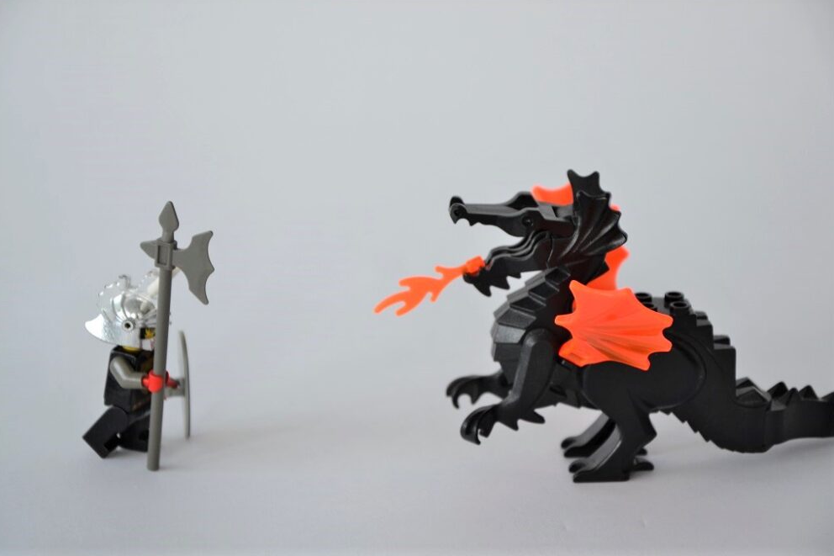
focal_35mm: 129
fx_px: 2976
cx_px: 415
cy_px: 278
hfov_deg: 16.0
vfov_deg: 10.7
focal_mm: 85
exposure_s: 1/60
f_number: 5.6
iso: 400
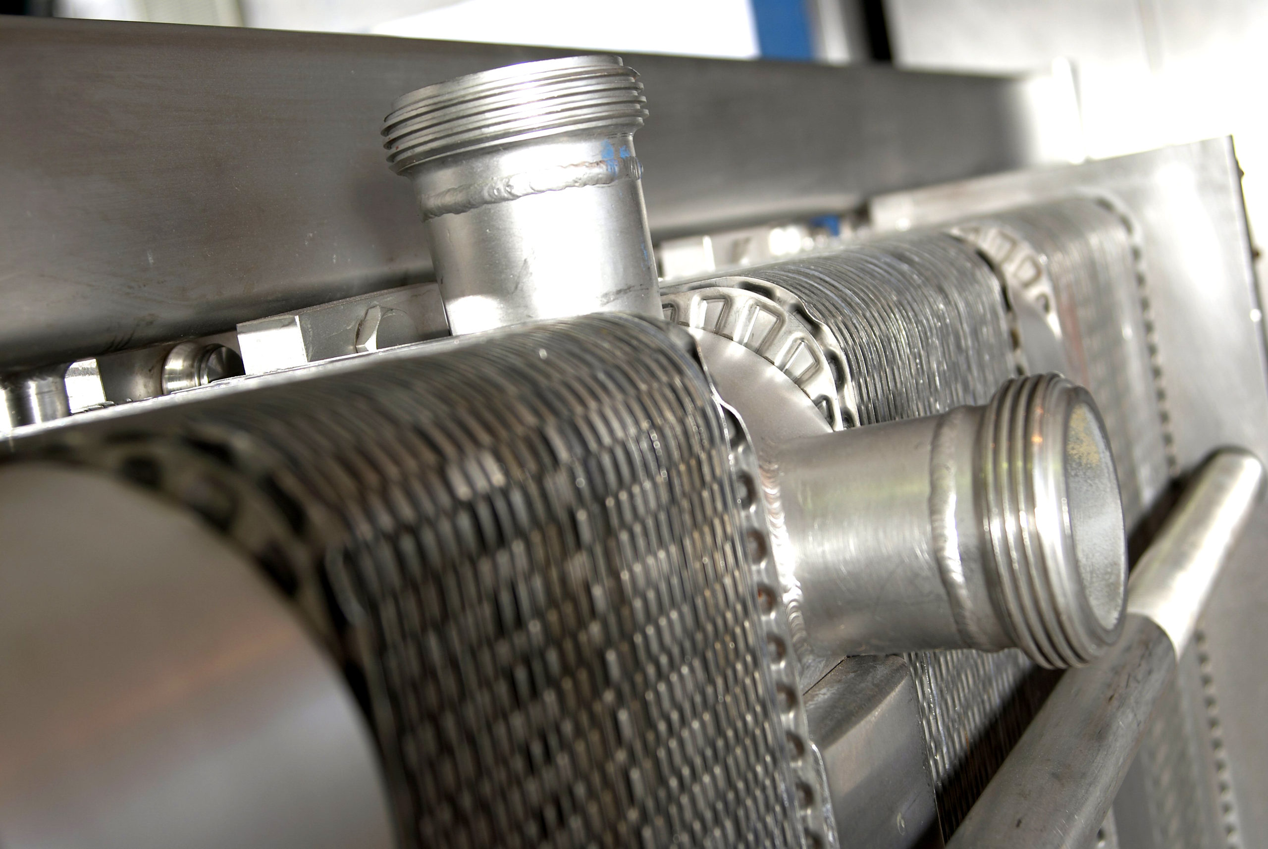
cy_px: 424
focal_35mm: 51
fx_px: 1799
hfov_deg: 38.8
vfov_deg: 26.6
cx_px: 634
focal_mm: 34
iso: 100
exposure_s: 1/80
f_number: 5
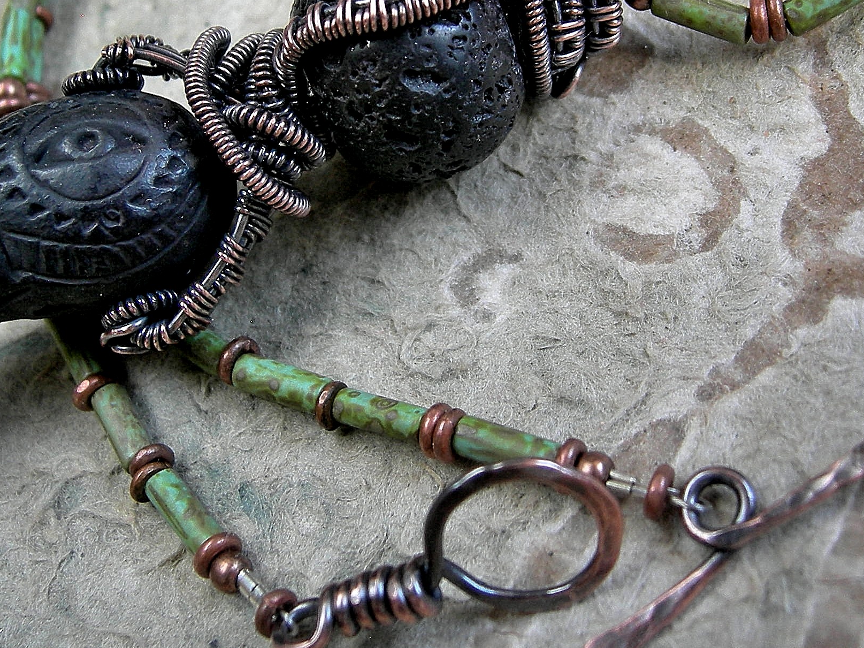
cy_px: 145
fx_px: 1522
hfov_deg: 31.7
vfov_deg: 23.7
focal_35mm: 61
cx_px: 426
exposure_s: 1/10.5
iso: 64
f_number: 2.8
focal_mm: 8
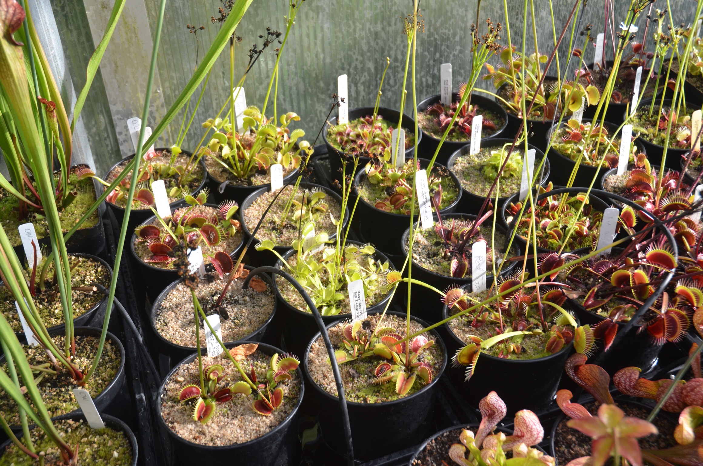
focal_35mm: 40
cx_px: 352
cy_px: 233
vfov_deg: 32.9
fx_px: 789
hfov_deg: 48.0
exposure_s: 1/160
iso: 200
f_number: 6.3
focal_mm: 27
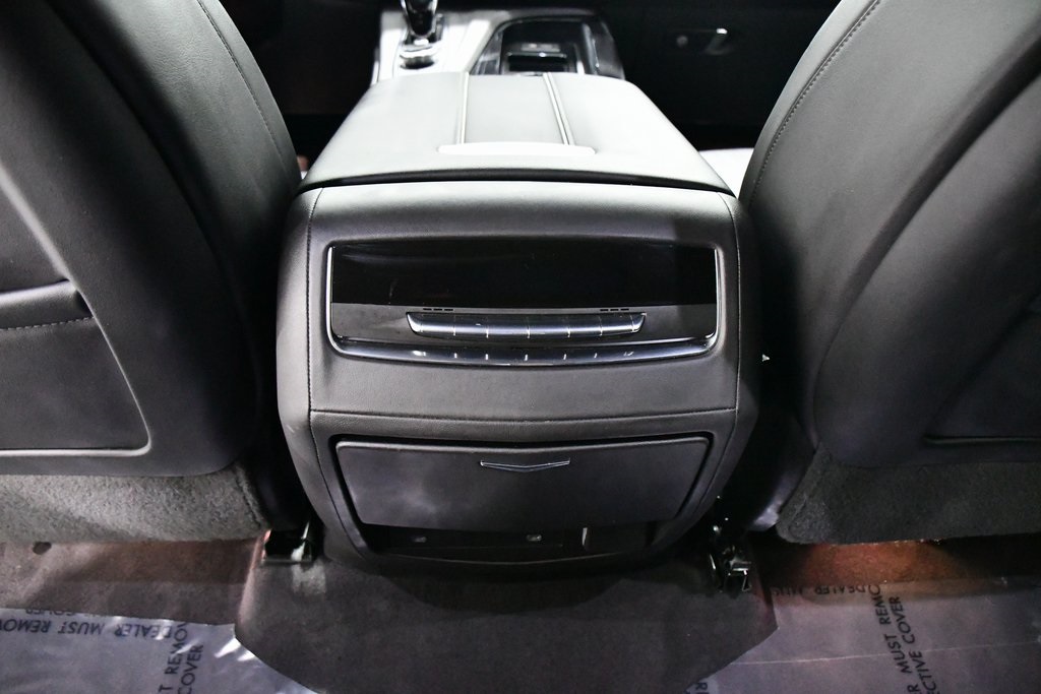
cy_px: 347
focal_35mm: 27
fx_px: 781
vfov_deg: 47.9
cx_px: 520
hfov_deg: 67.4
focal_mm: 18
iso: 12800
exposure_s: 1/40
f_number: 3.5
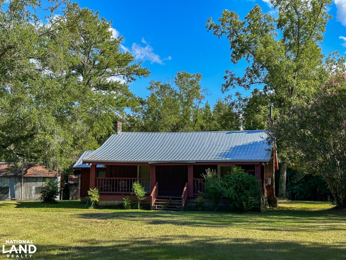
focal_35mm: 48
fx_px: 480
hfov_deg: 39.7
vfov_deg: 30.3
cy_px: 130
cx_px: 173
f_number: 1.8
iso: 64
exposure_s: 1/2300
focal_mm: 6.86
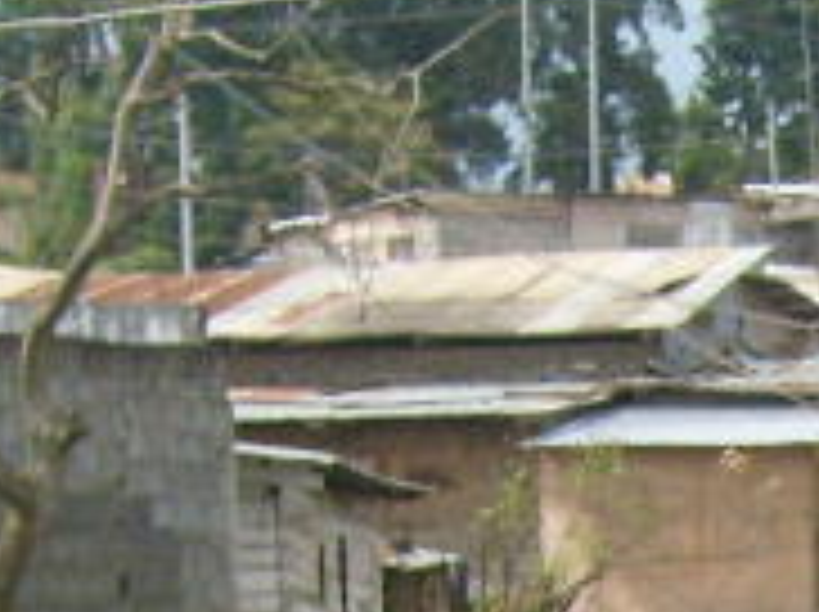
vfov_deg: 7.2
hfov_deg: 9.5
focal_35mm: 197
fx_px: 4655
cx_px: 1548
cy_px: 1228
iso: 80
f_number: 7.1
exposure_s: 1/180
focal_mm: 5.8
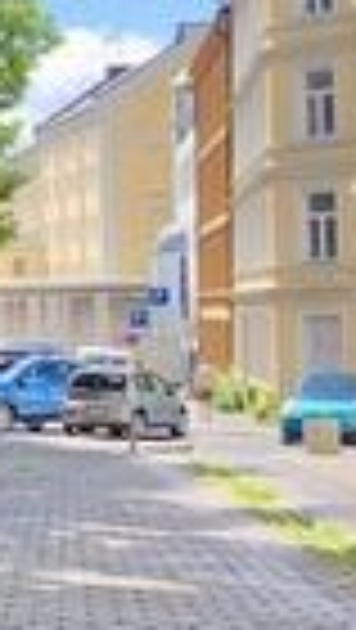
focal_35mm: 131
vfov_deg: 16.4
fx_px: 2193
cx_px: -437
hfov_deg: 8.6
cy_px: 292
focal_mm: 3.99
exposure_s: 1/393
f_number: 1.8
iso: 20
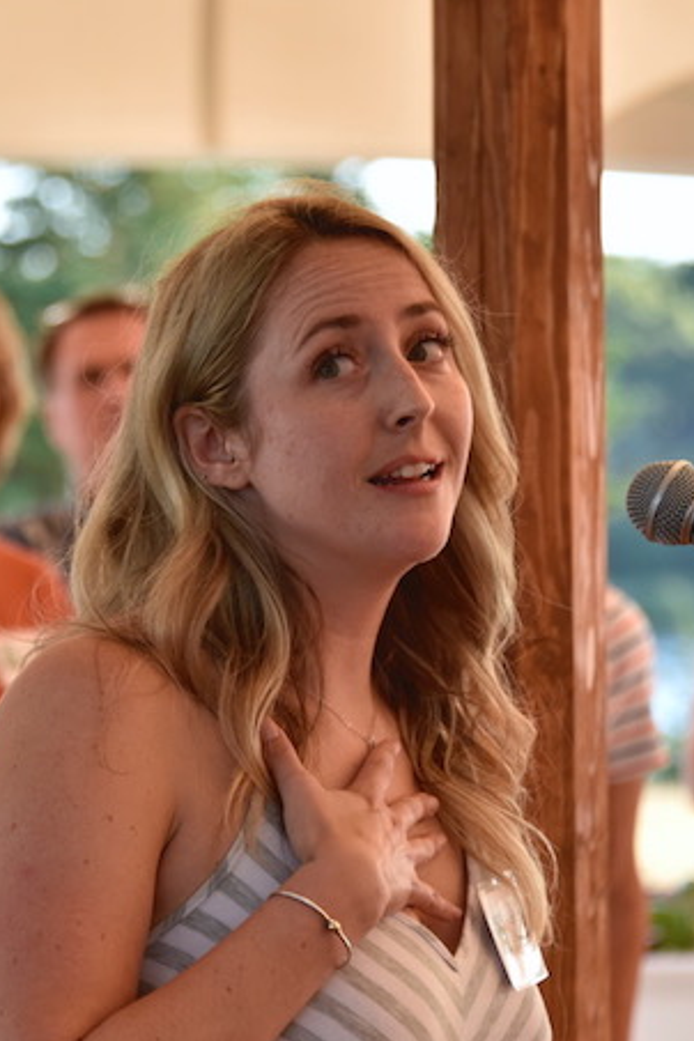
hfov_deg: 5.4
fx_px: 7402
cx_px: 156
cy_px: 480
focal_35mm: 256
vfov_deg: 8.0
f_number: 5.6
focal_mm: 145
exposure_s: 1/160
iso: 250
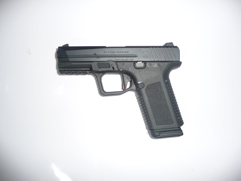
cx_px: 120
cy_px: 90
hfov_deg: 63.4
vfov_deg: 49.7
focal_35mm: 28
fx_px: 195
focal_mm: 4.7
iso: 100
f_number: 3.3
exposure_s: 1/30
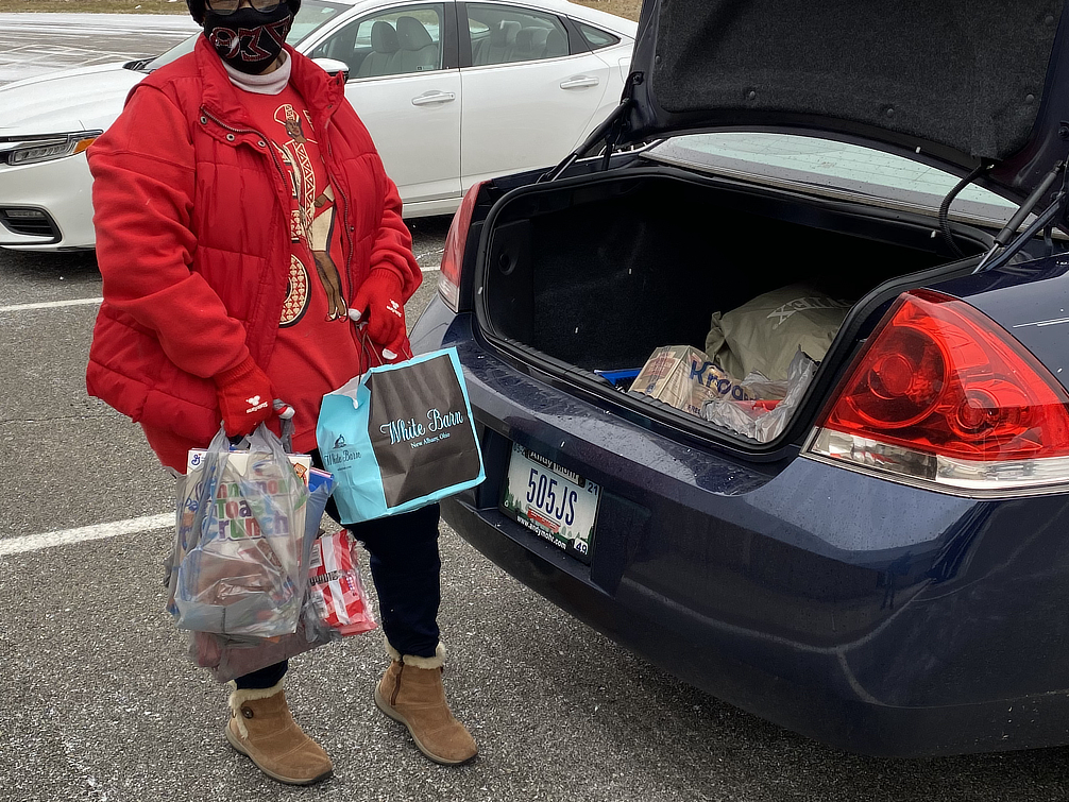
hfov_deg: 58.3
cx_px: 576
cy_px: 342
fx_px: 958
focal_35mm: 31
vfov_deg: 45.3
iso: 32
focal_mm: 4.2
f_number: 1.8
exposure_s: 1/219
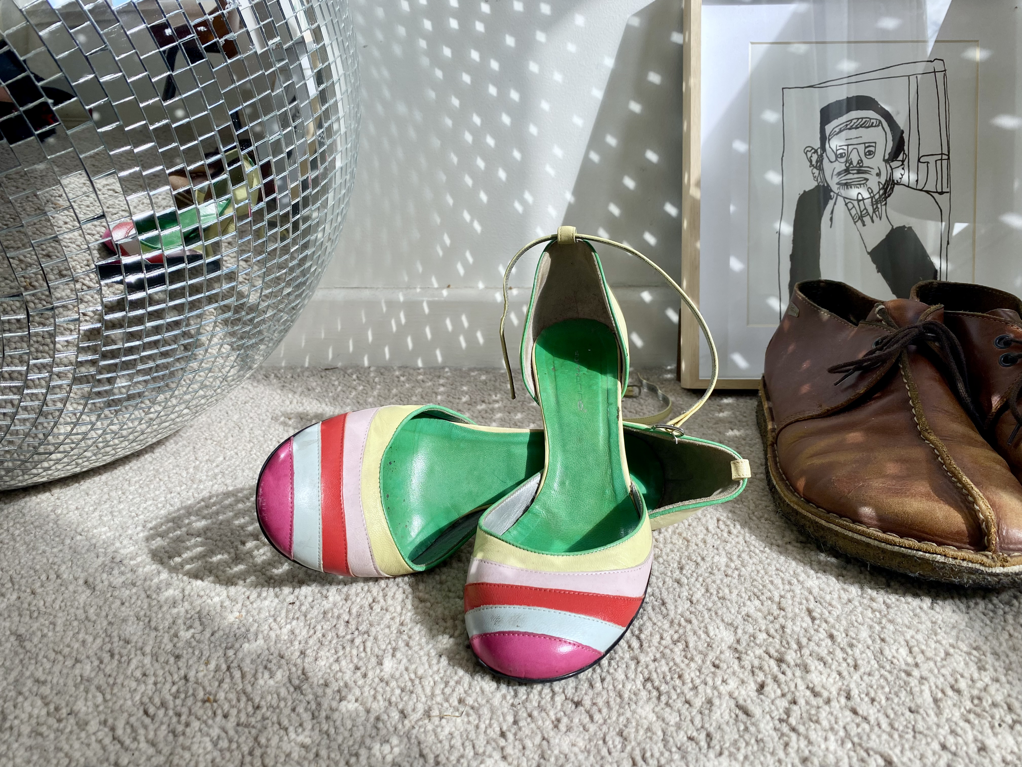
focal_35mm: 26
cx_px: 511
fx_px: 768
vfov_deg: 53.1
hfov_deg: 67.3
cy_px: 384
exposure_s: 1/1232
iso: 32
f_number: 1.8
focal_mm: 4.25
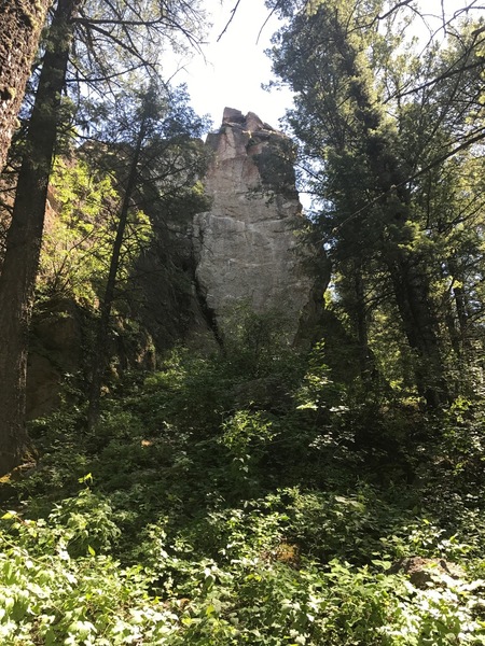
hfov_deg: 49.7
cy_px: 323
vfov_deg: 63.4
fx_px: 523
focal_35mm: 28
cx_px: 242
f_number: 1.8
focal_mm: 3.99
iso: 20
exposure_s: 1/248
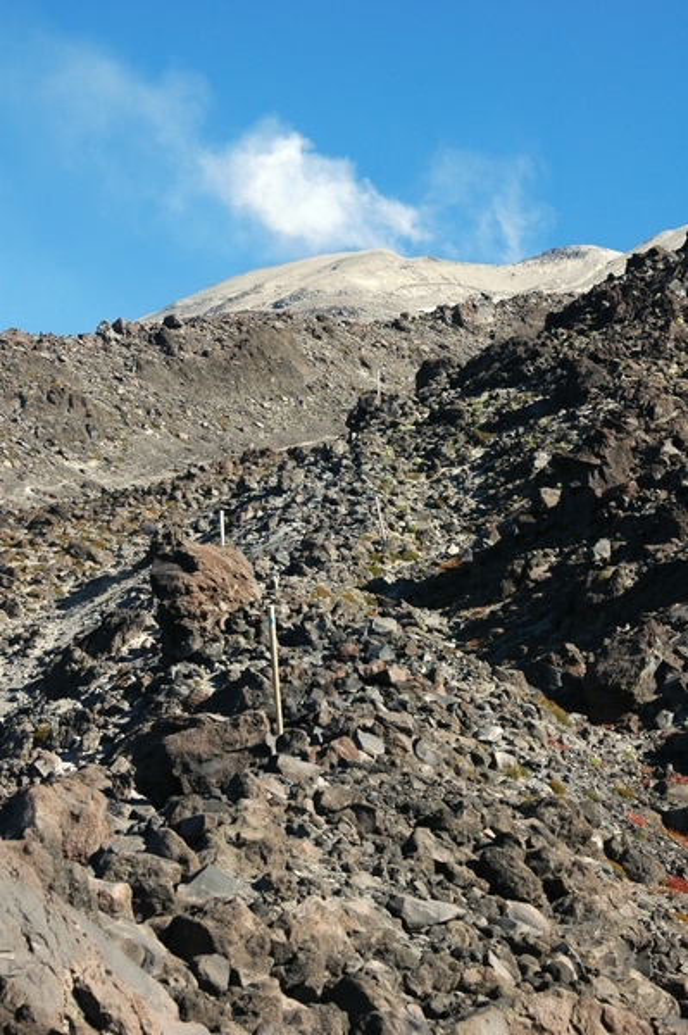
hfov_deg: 11.4
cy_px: 518
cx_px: 344
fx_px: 3446
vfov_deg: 17.1
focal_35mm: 120
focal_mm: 80
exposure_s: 1/250
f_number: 10
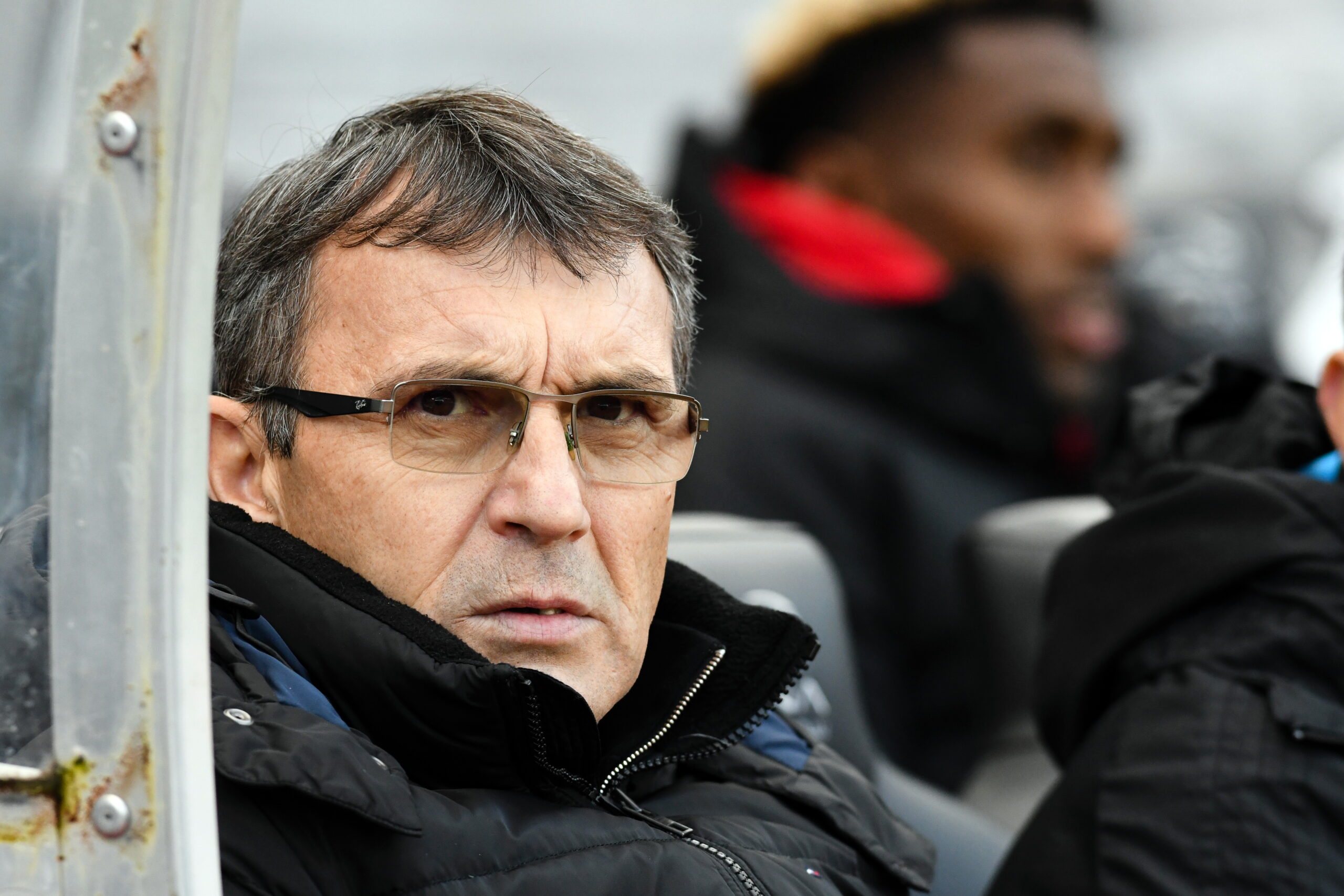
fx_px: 16800
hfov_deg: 4.6
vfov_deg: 3.1
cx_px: 672
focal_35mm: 450
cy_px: 448
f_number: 4
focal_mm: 300
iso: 2000
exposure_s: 1/1000
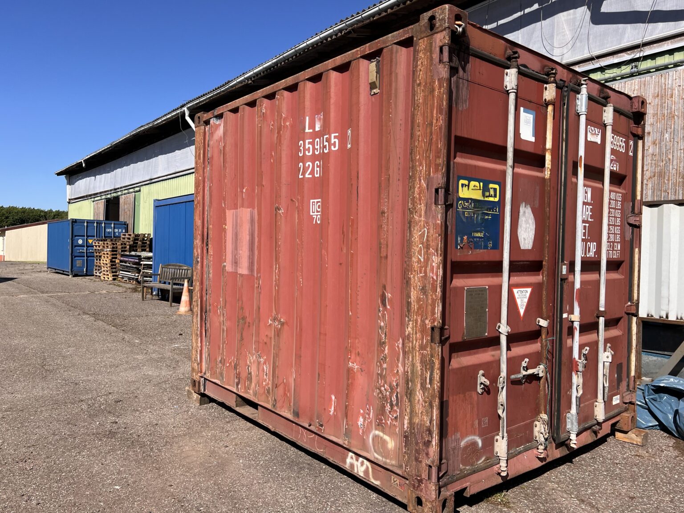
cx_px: 342
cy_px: 256
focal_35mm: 26
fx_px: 514
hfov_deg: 67.3
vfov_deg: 53.1
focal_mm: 5.7
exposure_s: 1/4115
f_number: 1.5
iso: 50
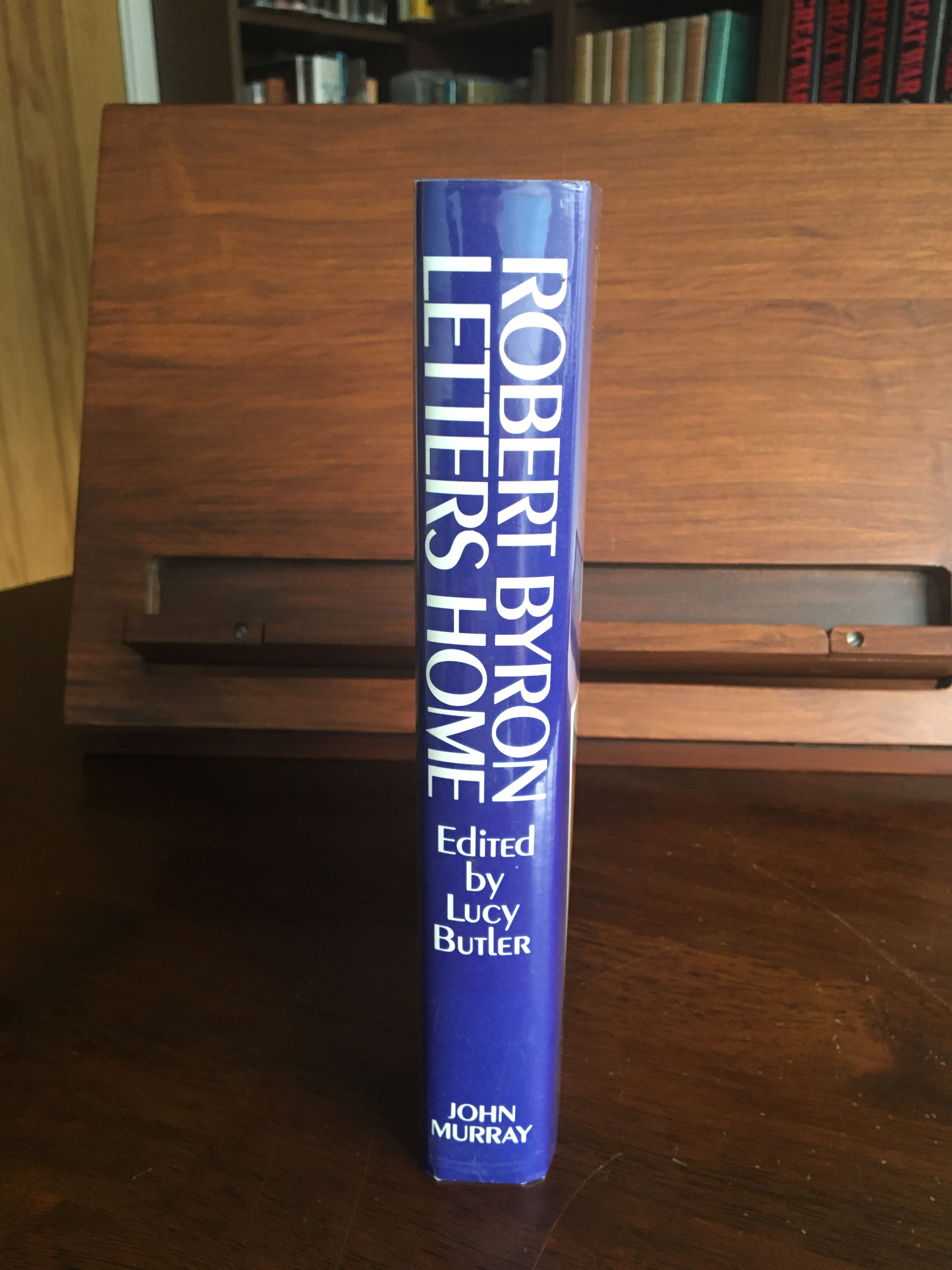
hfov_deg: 48.2
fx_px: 1063
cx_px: 476
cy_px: 635
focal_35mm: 29
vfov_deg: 61.7
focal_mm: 4.15
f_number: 2.2
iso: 160
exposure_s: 1/33
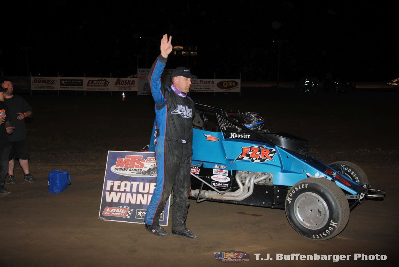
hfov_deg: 51.2
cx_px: 200
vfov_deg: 35.6
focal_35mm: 38
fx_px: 416
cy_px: 134
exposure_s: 1/60
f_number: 4
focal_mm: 25
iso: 200
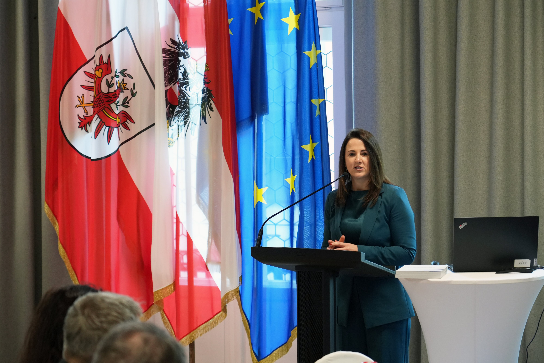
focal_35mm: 80
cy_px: 182
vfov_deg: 17.1
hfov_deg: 25.4
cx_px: 272
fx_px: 1209
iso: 2500
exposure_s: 1/250
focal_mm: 80
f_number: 4
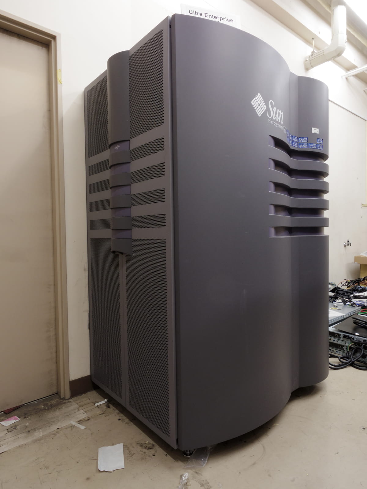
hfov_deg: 61.1
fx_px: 311
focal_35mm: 22
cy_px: 244
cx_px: 184
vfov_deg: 76.4
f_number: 5.6
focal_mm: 4.7
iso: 200
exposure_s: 1/3.33
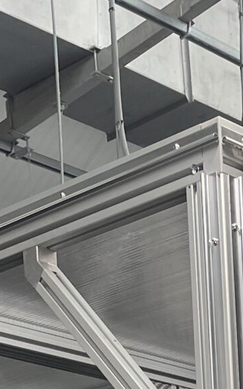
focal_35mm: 122
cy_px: 852
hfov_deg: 10.1
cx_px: 450
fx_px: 1293
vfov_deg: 13.7
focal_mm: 4.2
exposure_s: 1/121
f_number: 1.6
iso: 64
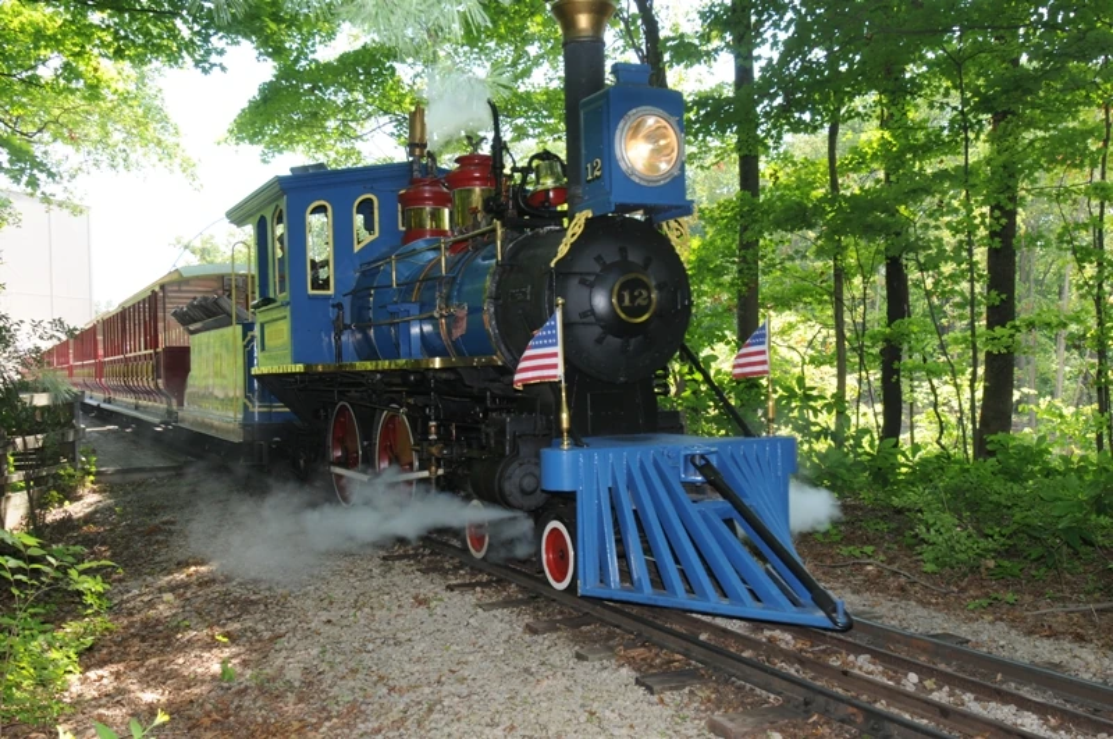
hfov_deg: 53.2
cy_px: 370
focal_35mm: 36
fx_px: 1111
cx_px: 556
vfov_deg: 36.8
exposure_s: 1/125
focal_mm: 24
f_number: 7.1
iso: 400
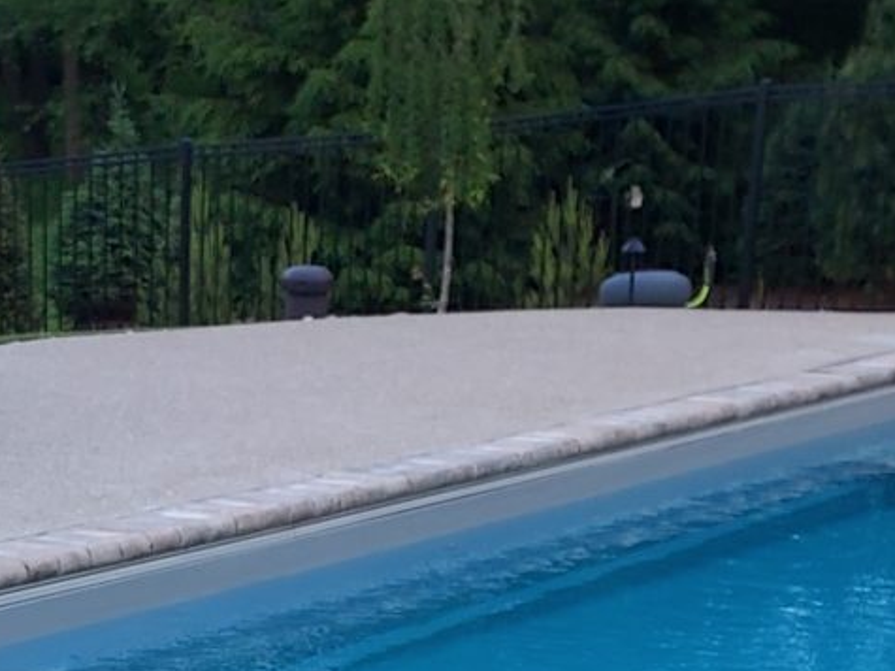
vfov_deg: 13.2
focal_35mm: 101
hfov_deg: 19.2
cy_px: 1218
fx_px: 2611
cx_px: 145
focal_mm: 4.6
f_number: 1.8
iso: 40
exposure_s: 1/145
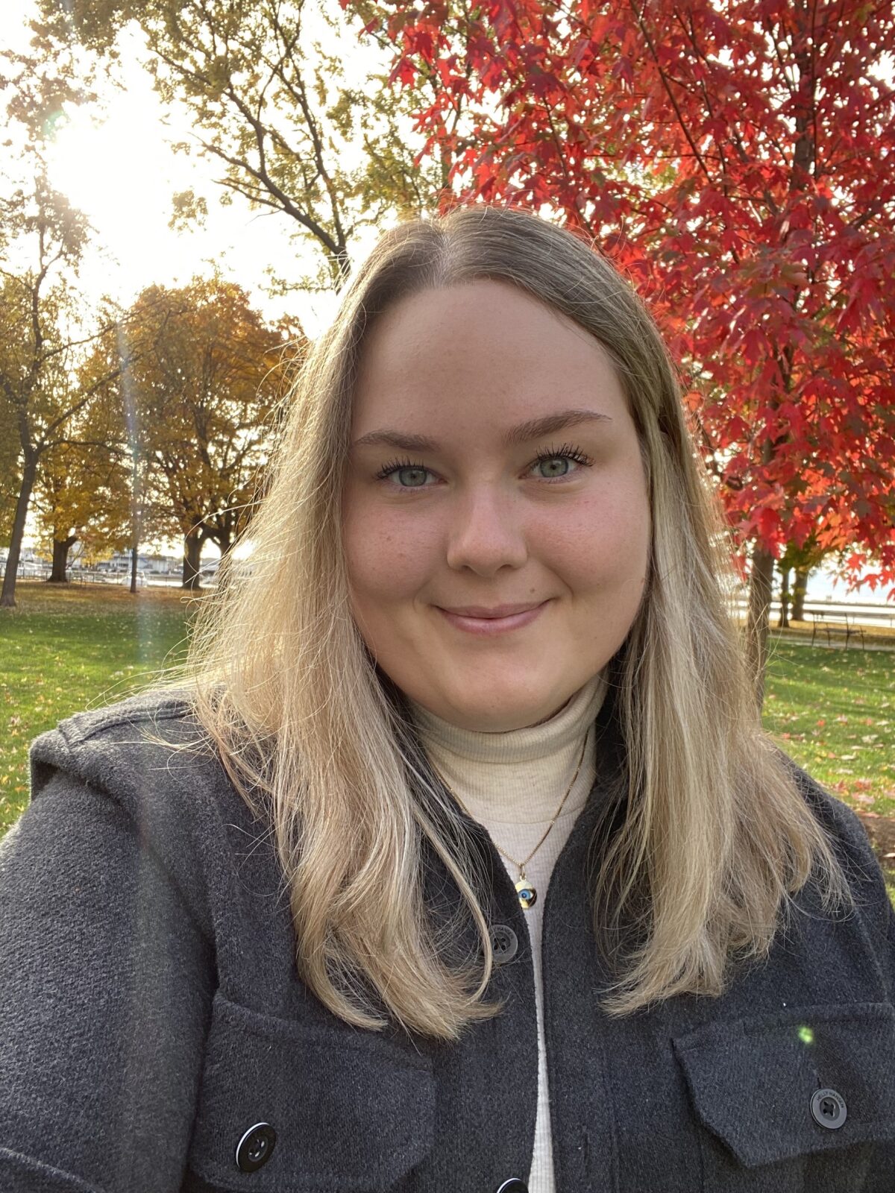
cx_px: 448
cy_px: 596
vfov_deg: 60.0
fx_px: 1034
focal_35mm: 30
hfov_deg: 46.8
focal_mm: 2.71
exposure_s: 1/122
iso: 32
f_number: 2.2
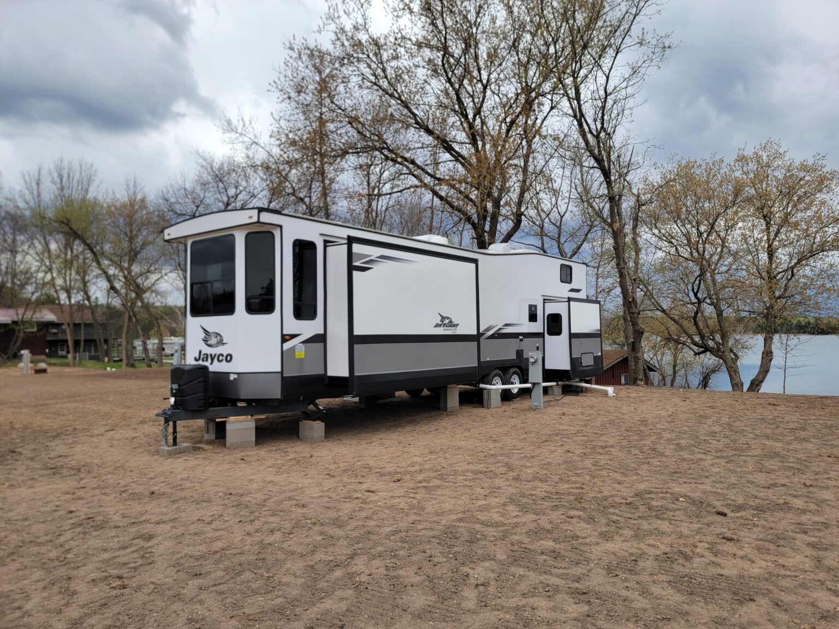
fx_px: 582
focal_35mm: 24
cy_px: 314
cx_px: 420
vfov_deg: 56.8
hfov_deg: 71.6
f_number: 1.8
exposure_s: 1/120
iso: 64
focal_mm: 6.7
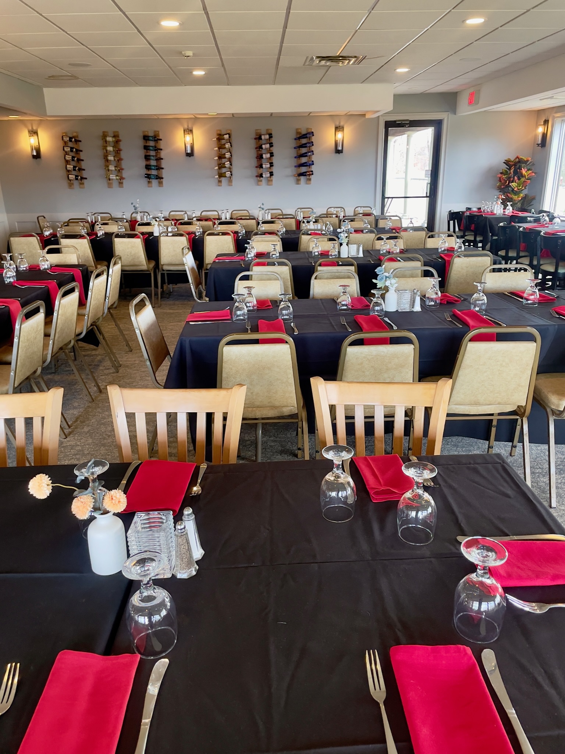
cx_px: 282
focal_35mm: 26
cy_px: 377
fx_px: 566
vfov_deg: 67.3
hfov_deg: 53.0
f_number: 1.6
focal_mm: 4.2
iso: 250
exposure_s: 1/60
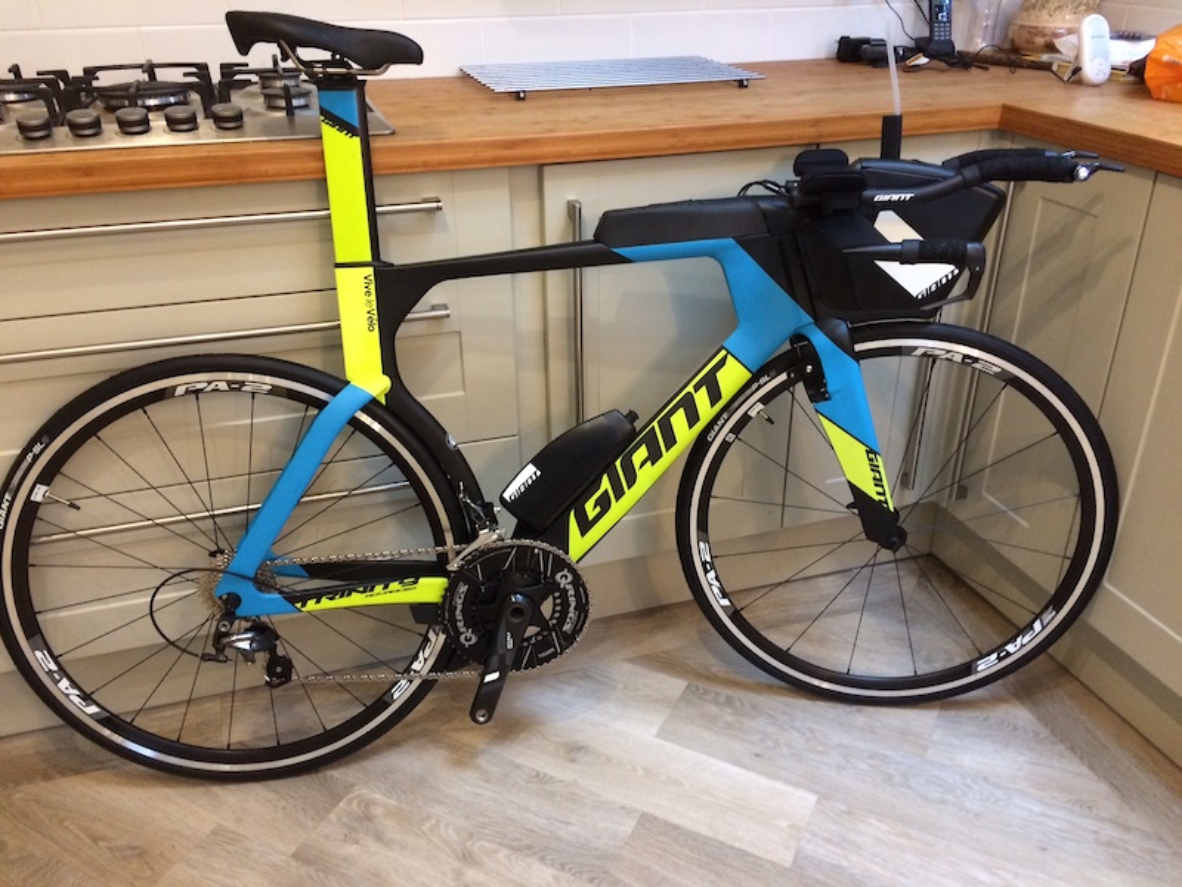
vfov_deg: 48.2
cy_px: 444
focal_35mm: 29
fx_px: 990
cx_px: 591
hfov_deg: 61.7
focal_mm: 4.15
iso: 250
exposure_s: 1/20
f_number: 2.2
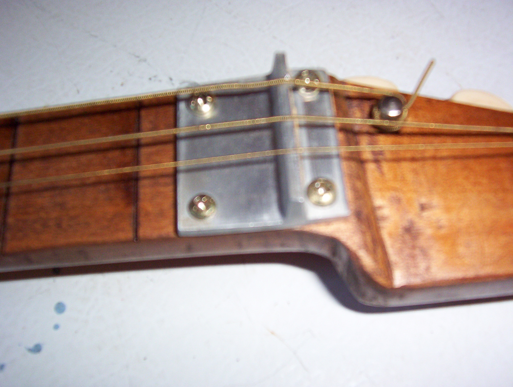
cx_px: 256
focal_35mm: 36
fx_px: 535
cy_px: 194
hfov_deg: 51.2
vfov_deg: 39.8
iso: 140
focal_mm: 5.54
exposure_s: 1/30
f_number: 2.76
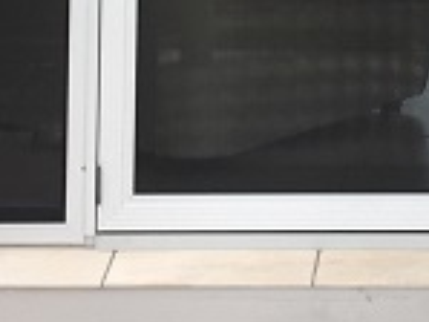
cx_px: 550
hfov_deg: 12.3
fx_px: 1935
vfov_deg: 8.9
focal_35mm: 156
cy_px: -362
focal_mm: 4.15
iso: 50
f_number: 2.2
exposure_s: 1/100
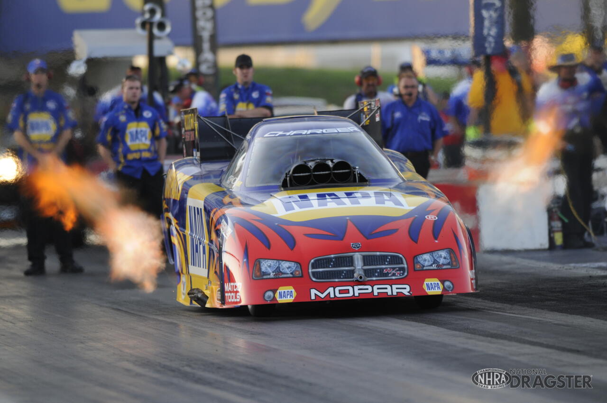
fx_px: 7578
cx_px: 304
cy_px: 202
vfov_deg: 3.0
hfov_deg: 4.6
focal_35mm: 450
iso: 400
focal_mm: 300
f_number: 2.8
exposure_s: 1/640
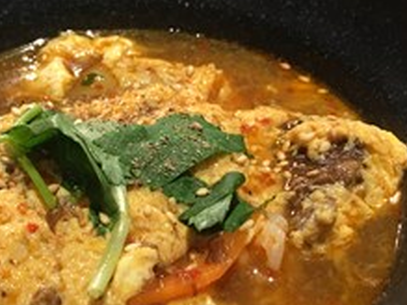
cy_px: 184
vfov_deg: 27.4
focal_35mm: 53
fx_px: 623
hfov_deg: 35.6
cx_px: 119
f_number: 2.2
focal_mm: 4.15
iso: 64
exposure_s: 1/15
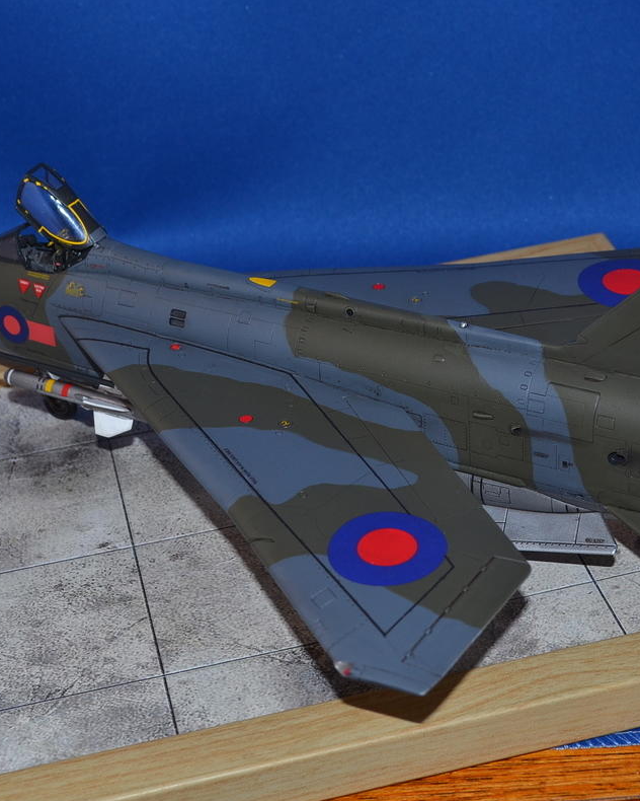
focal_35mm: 77
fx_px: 1823
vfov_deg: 24.7
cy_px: 396
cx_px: 366
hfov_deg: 19.9
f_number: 8
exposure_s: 1/60
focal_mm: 36
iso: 100
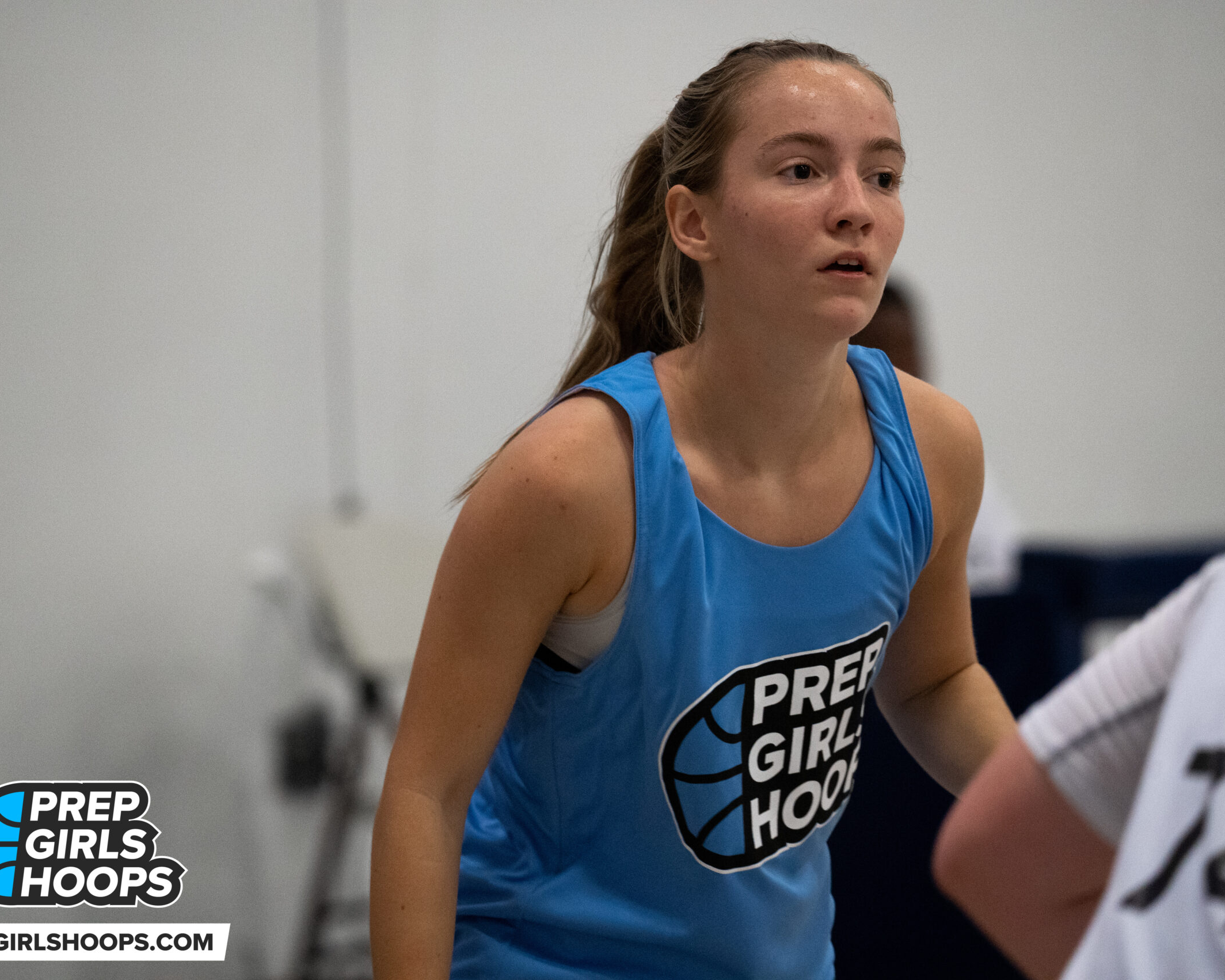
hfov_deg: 6.3
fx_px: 11114
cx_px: 629
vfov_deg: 5.0
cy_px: 491
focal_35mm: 307
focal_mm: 271.5
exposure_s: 1/320
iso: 6400
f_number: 6.3
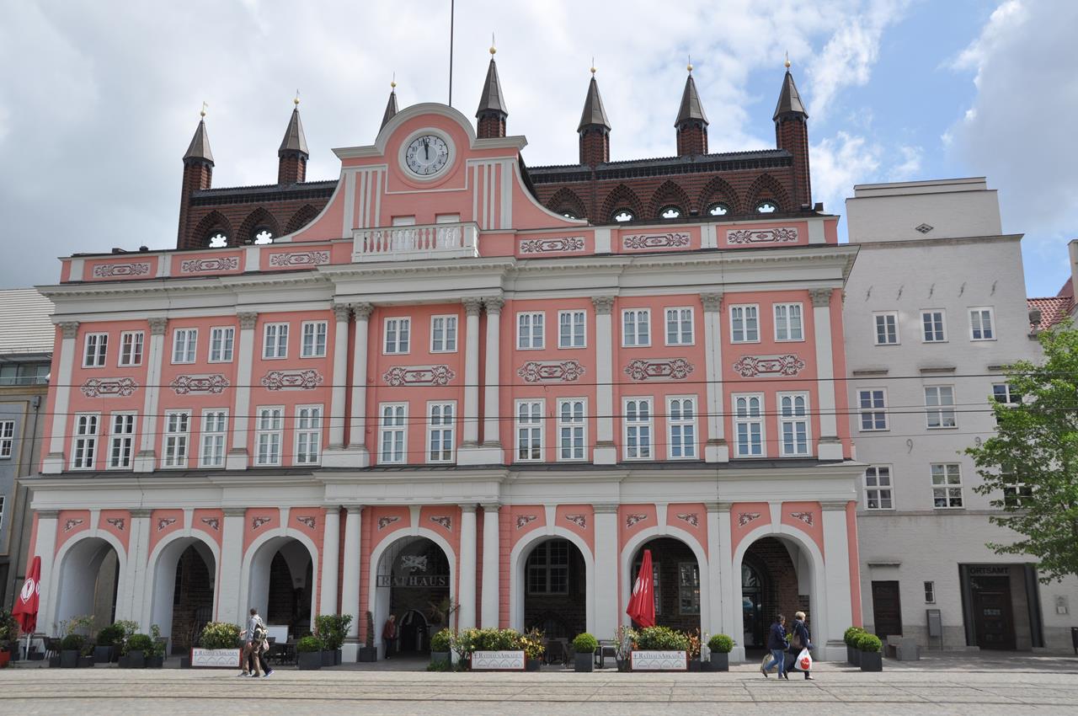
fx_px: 987
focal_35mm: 33
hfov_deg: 57.3
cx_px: 539
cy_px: 358
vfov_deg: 39.9
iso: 400
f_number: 13
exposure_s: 1/640
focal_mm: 22
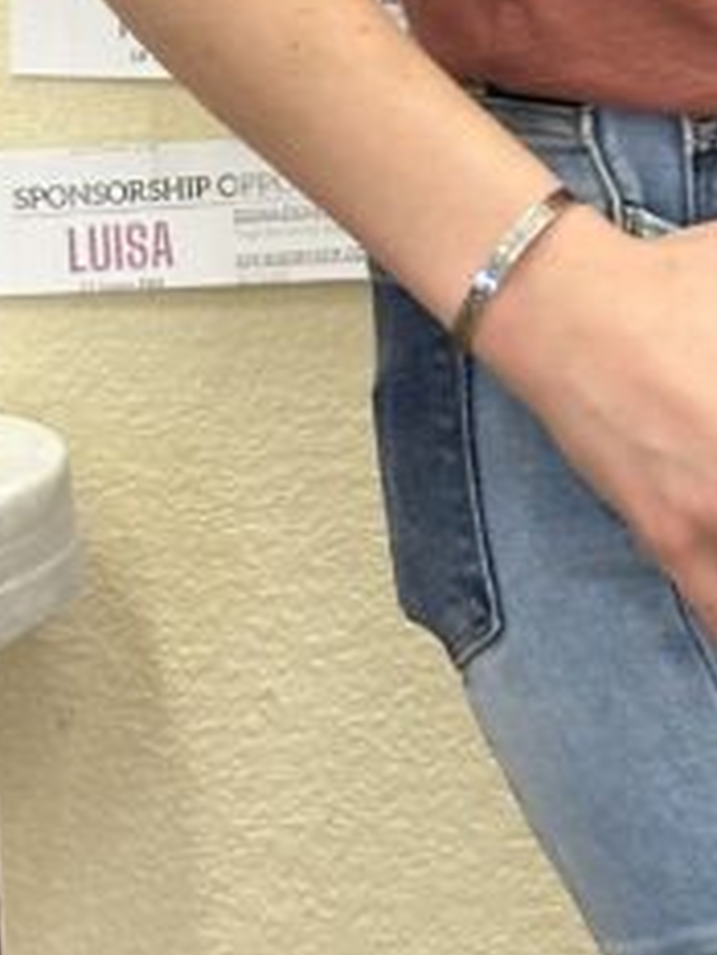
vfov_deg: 9.1
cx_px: 1446
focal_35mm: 211
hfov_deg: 6.8
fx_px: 5822
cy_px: -451
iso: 125
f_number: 1.78
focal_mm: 6.86
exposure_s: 1/60
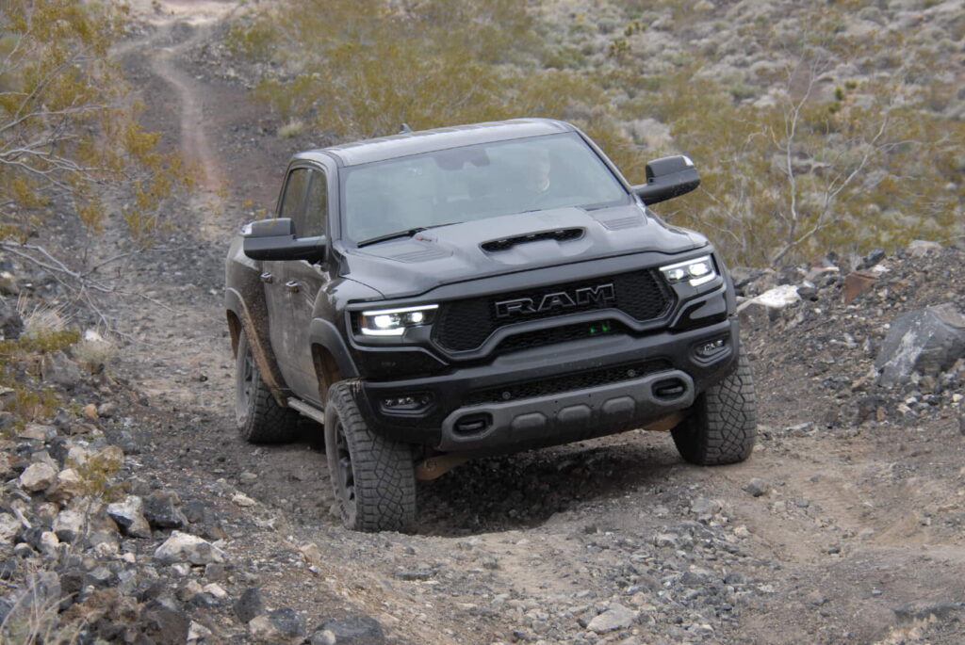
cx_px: 482
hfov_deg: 16.6
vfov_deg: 11.2
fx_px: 3300
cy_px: 322
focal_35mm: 123
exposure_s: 1/125
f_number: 5.6
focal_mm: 82
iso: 200
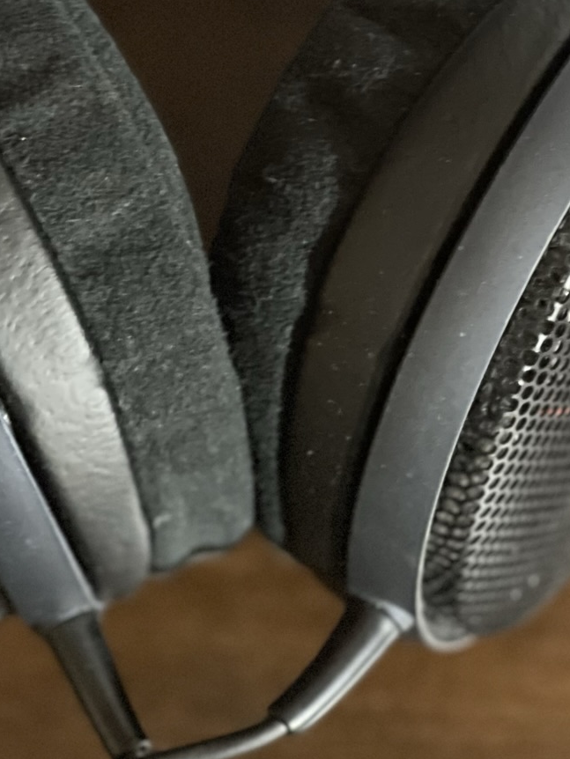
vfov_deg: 12.7
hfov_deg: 9.8
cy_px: -99
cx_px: 234
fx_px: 3336
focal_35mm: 152
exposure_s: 1/15
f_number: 2.2
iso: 1600
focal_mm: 7.5
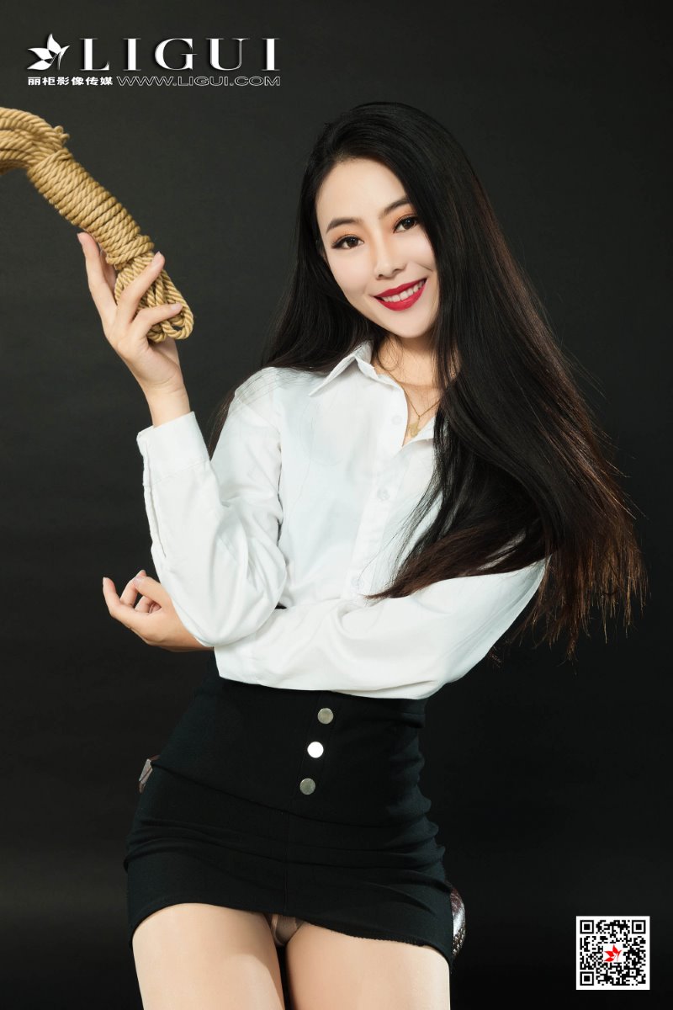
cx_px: 336
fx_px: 1178
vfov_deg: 46.4
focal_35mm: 42
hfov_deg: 31.9
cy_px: 505
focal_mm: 42
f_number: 9
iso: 200
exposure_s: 1/125
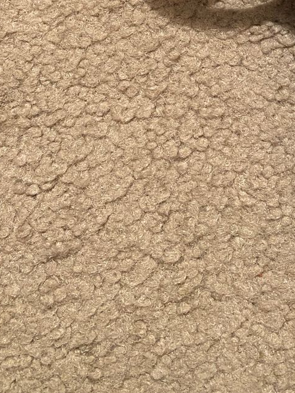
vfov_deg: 26.3
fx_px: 739
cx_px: 194
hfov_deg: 22.5
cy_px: -90
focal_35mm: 65
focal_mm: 4.25
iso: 500
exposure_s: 1/30
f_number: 1.8
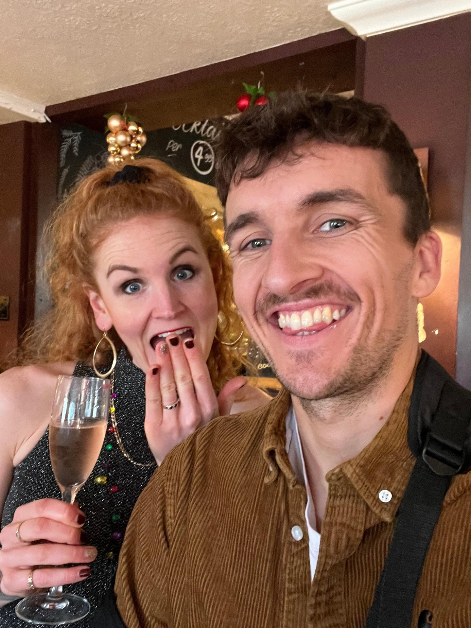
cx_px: 236
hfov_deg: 46.8
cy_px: 314
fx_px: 544
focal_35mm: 30
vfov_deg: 60.0
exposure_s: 1/38
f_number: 2.2
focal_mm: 2.71
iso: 400
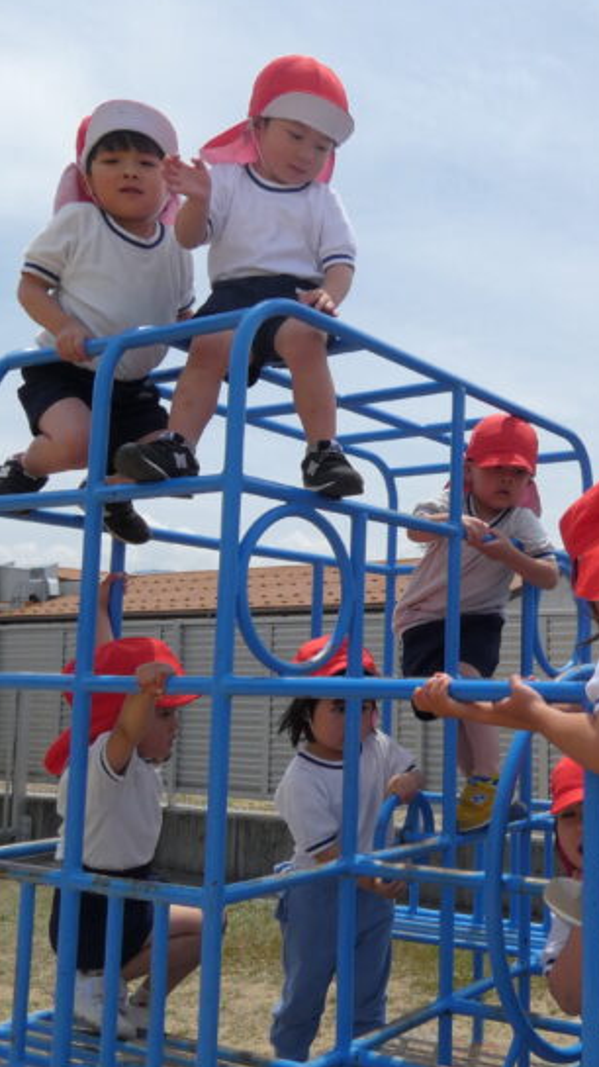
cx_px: 566
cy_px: 557
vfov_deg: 55.3
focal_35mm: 36
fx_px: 1018
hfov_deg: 30.9
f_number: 4.5
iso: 80
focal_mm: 3.6
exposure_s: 1/800
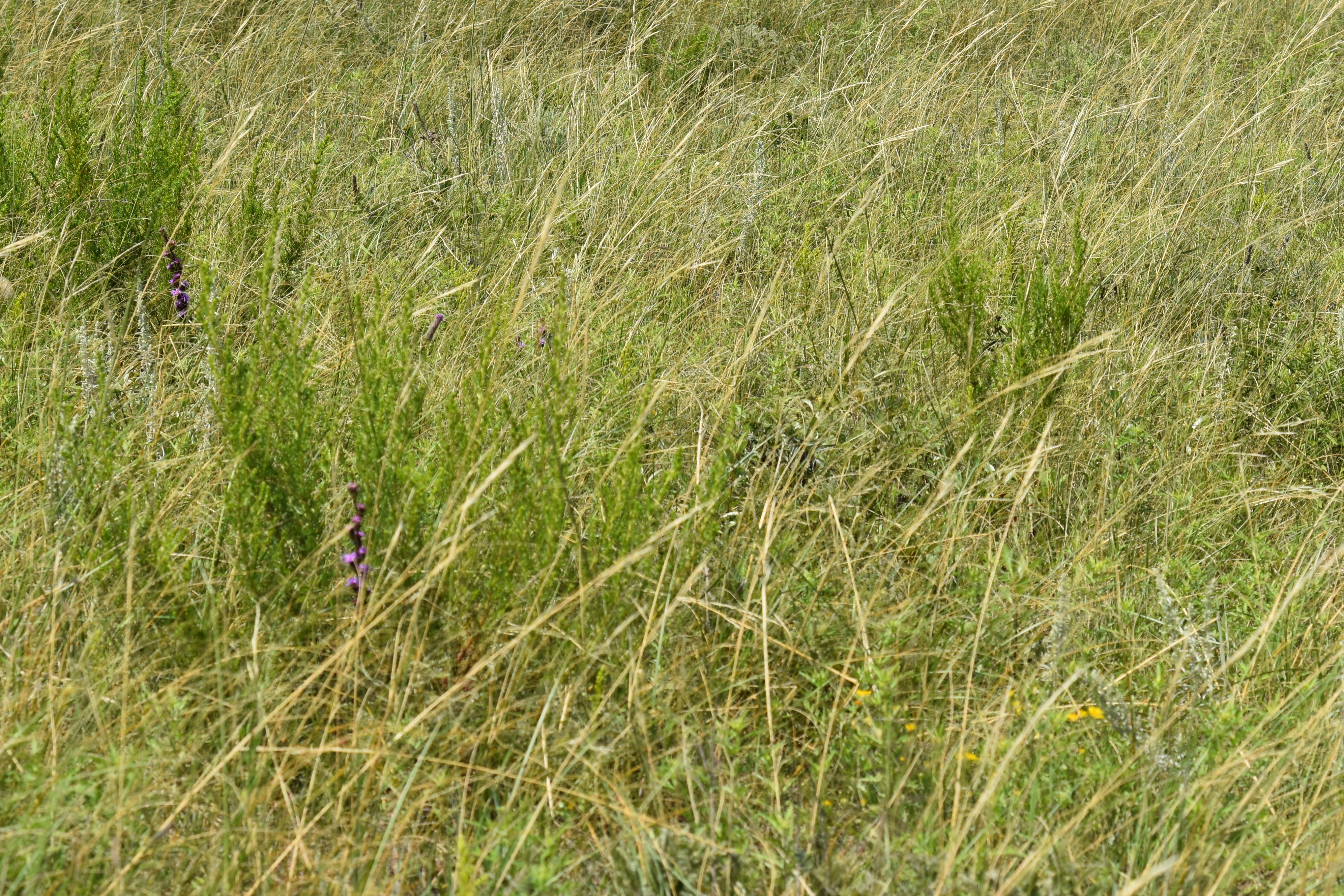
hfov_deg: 14.0
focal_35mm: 147
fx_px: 5479
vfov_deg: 9.3
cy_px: 230
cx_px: 860
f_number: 7.1
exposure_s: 1/800
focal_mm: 65
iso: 200
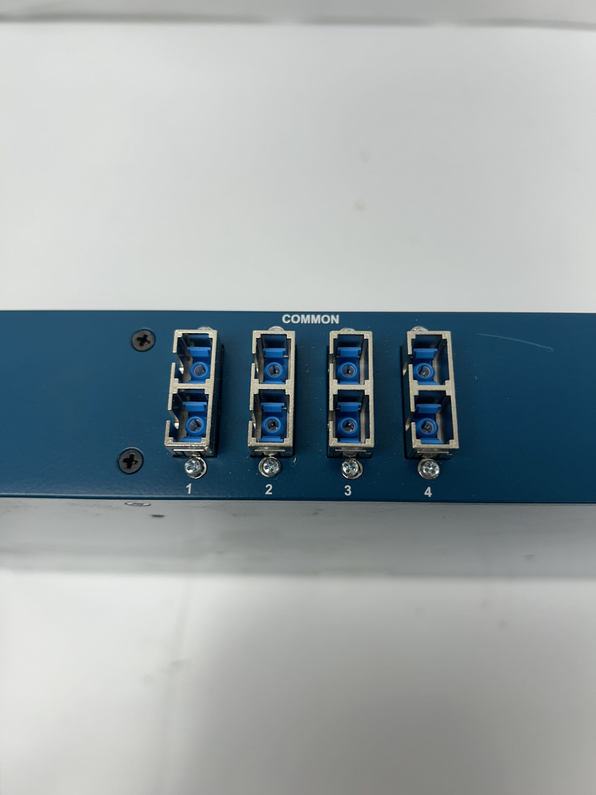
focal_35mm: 26
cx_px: 298
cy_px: 398
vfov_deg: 67.3
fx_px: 597
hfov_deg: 53.1
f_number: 1.5
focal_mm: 5.7
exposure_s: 1/173
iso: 40
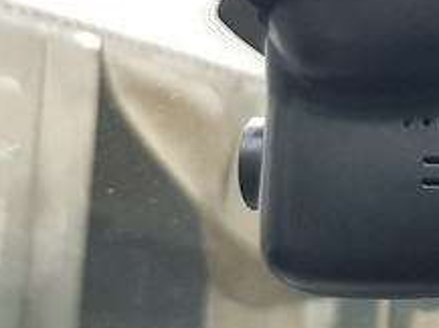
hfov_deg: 15.1
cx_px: 460
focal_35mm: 128
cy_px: 132
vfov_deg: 11.5
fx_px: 1621
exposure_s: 1/13
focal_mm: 4.2
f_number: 1.7
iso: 200
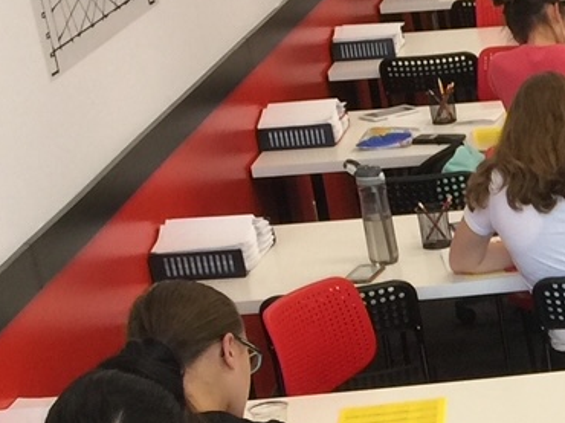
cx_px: 918
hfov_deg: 14.1
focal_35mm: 128
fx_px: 2088
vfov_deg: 11.2
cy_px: 594
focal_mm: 4.15
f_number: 2.2
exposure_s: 1/30
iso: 32
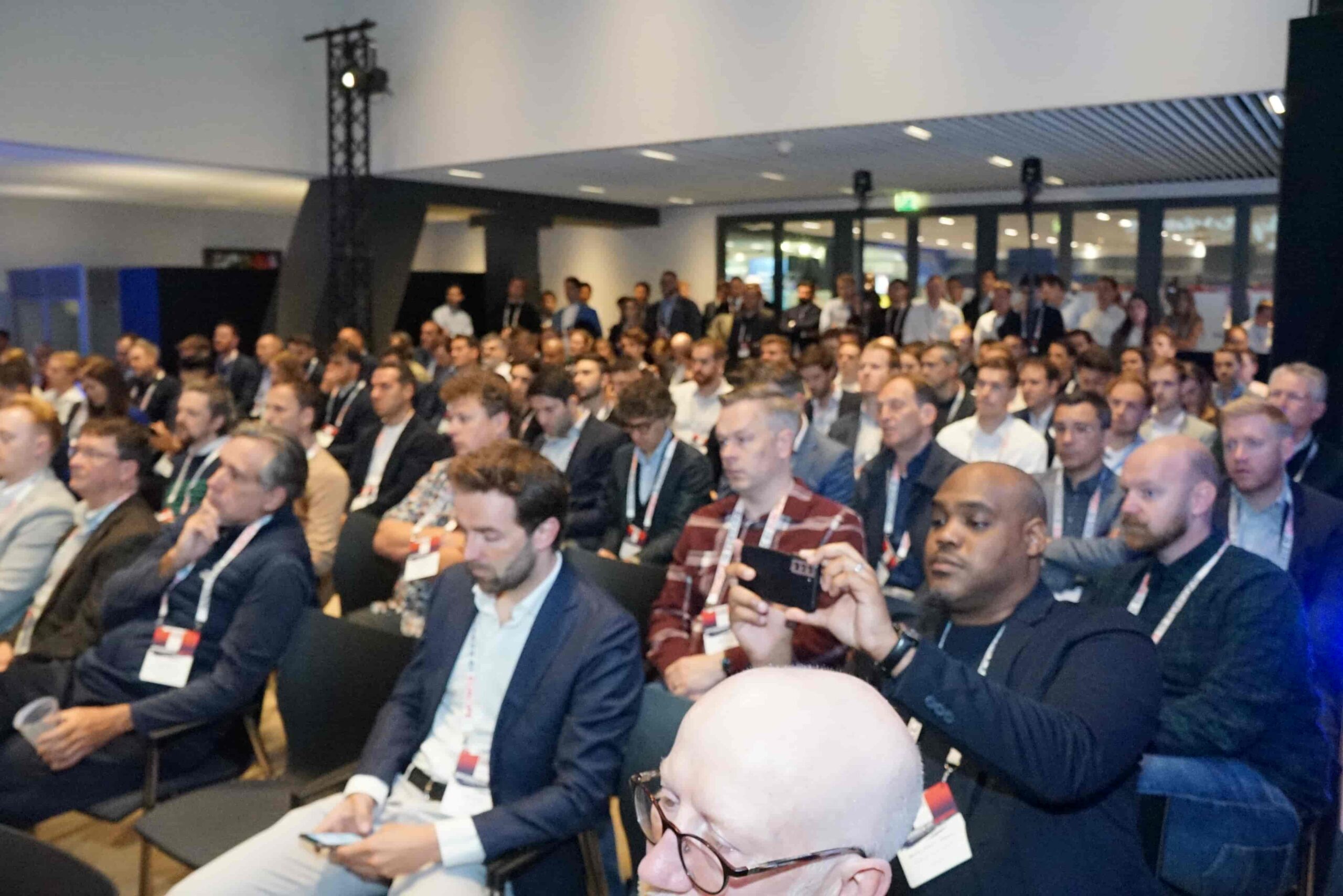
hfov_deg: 65.5
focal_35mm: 28
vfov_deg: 46.4
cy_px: 448
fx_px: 1045
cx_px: 672
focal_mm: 19
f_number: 5
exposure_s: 1/100
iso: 6400
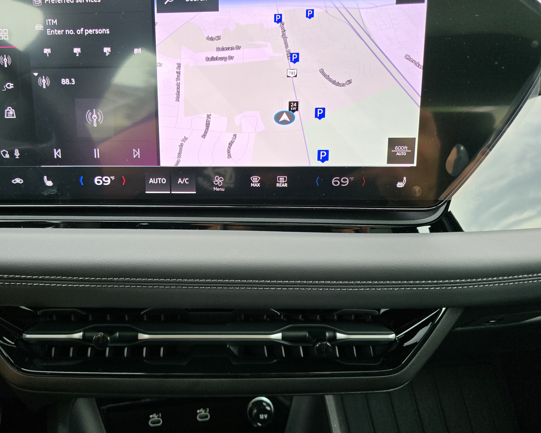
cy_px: 216
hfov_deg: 61.8
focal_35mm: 28
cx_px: 225
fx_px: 448
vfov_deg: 51.5
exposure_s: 1/180
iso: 80
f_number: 1.7
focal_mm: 6.3
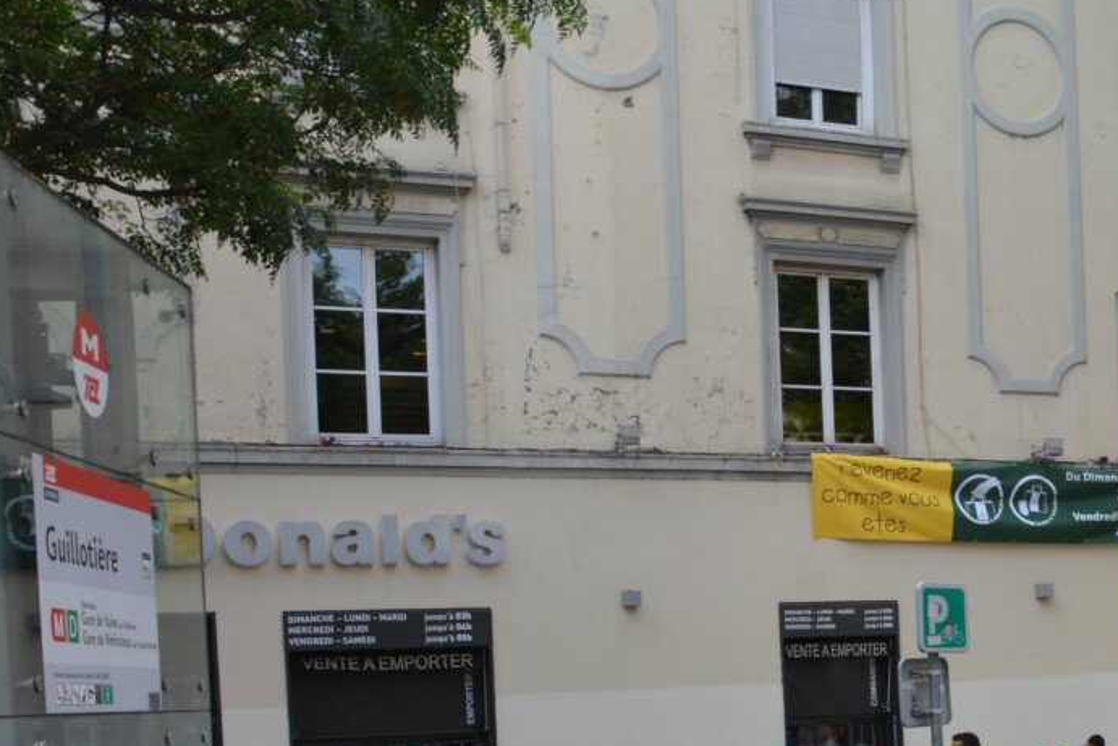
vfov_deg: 21.6
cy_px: 791
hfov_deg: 30.4
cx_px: 1184
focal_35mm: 60
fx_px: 1864
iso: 200
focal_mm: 18
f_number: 7.1
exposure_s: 1/200
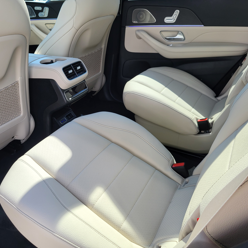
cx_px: 98
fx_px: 251
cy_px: 124
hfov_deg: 52.2
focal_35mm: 31
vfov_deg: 52.5
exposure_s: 1/289
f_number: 1.8
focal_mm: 5.4
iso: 40
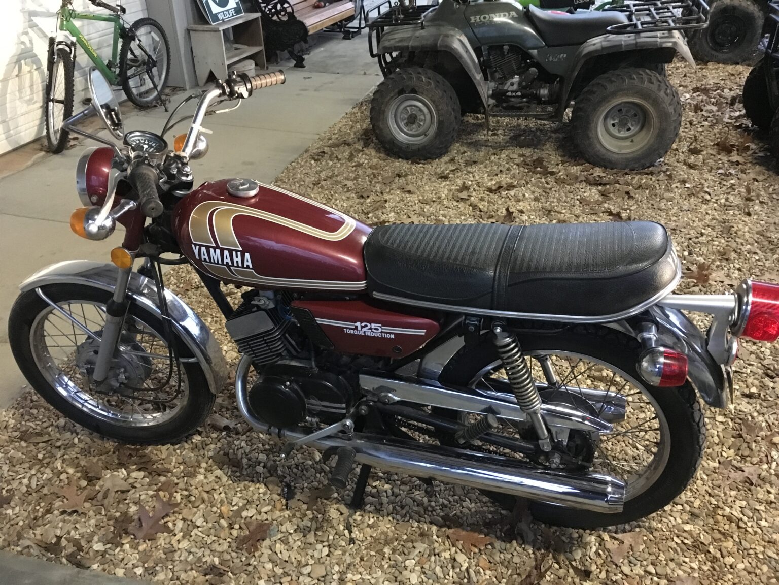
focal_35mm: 29
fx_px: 653
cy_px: 292
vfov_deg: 48.2
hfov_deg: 61.7
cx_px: 390
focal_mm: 4.15
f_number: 2.2
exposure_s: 1/15
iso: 400
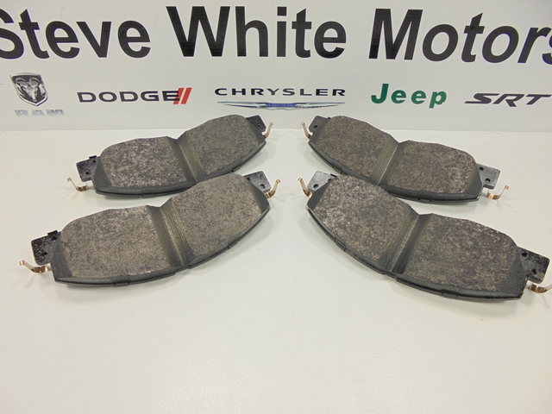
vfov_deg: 53.1
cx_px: 276
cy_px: 207
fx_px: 415
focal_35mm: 26
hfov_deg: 67.3
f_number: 3.5
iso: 100
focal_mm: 4.6
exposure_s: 1/80
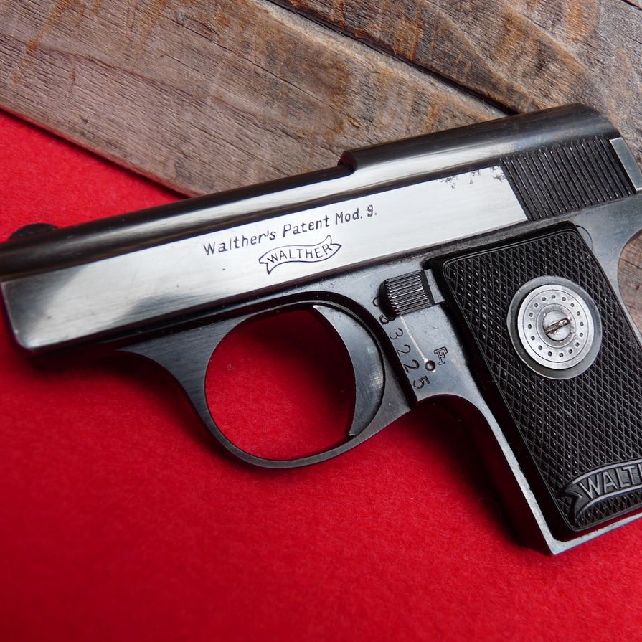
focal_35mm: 32
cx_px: 382
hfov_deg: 50.8
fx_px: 671
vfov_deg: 51.1
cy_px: 321
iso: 100
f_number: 2.8
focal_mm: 4.8
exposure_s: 1/80
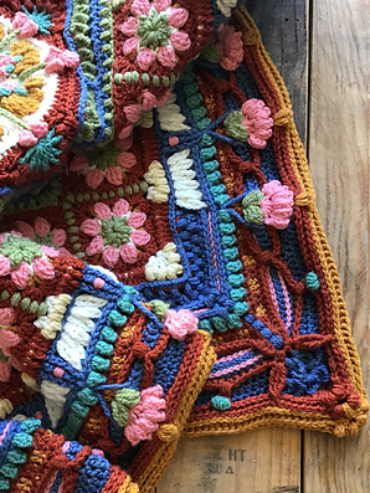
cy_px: 307
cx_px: 181
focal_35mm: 39
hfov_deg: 36.8
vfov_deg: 47.4
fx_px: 556
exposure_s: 1/33
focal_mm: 3.3
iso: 100
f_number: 2.4
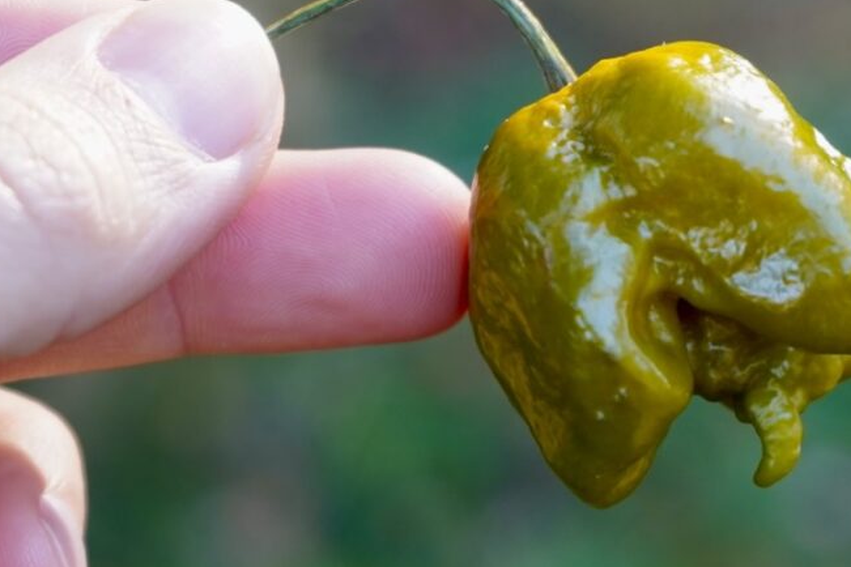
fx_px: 1844
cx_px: 546
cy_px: 249
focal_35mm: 78
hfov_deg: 25.9
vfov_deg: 17.5
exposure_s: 1/60
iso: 250
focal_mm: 47
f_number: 4.5
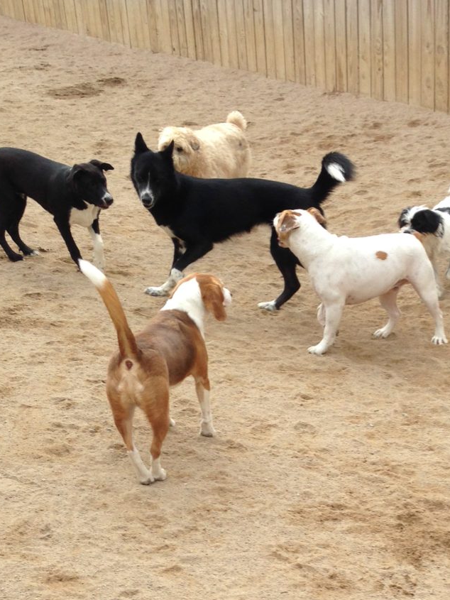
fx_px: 693
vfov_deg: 46.7
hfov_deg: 36.0
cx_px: 220
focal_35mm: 40
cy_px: 273
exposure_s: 1/686
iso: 50
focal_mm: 4.12
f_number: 2.4
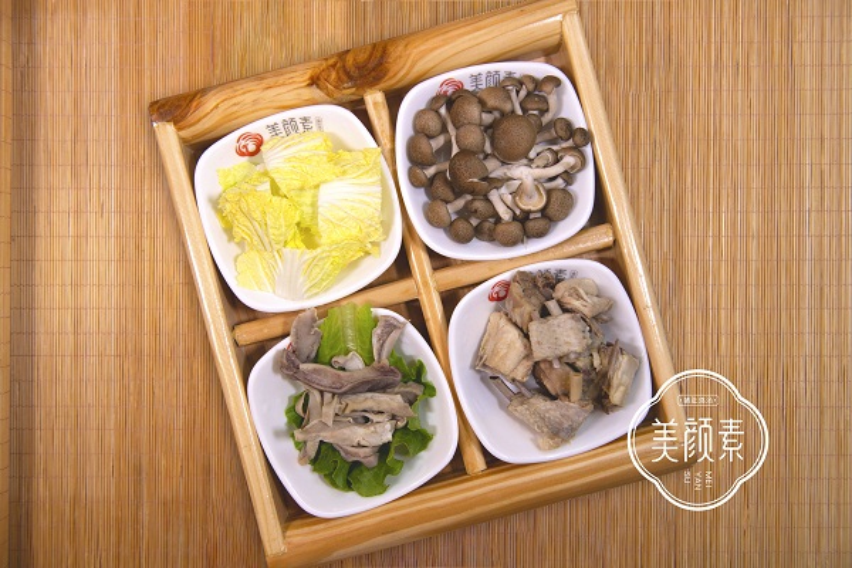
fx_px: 828
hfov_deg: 54.4
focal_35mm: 35
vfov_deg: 37.9
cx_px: 426
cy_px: 284
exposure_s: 1/100
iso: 400
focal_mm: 35
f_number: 5.6
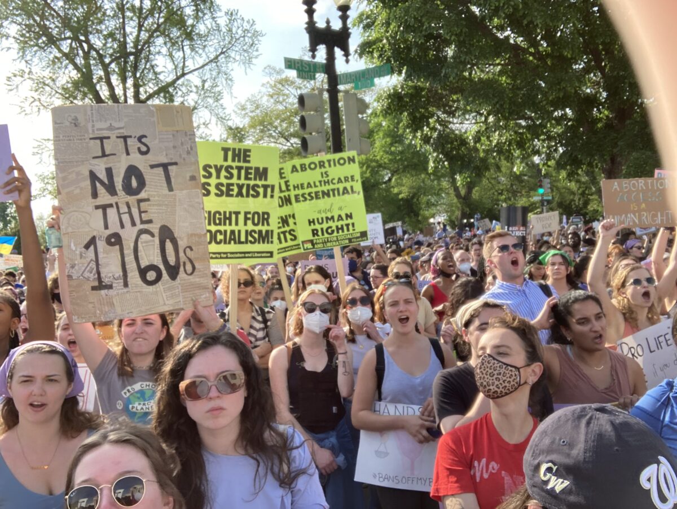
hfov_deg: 56.8
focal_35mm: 32
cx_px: 338
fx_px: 626
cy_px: 254
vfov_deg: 44.2
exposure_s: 1/311
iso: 20
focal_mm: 2.87
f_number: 2.2
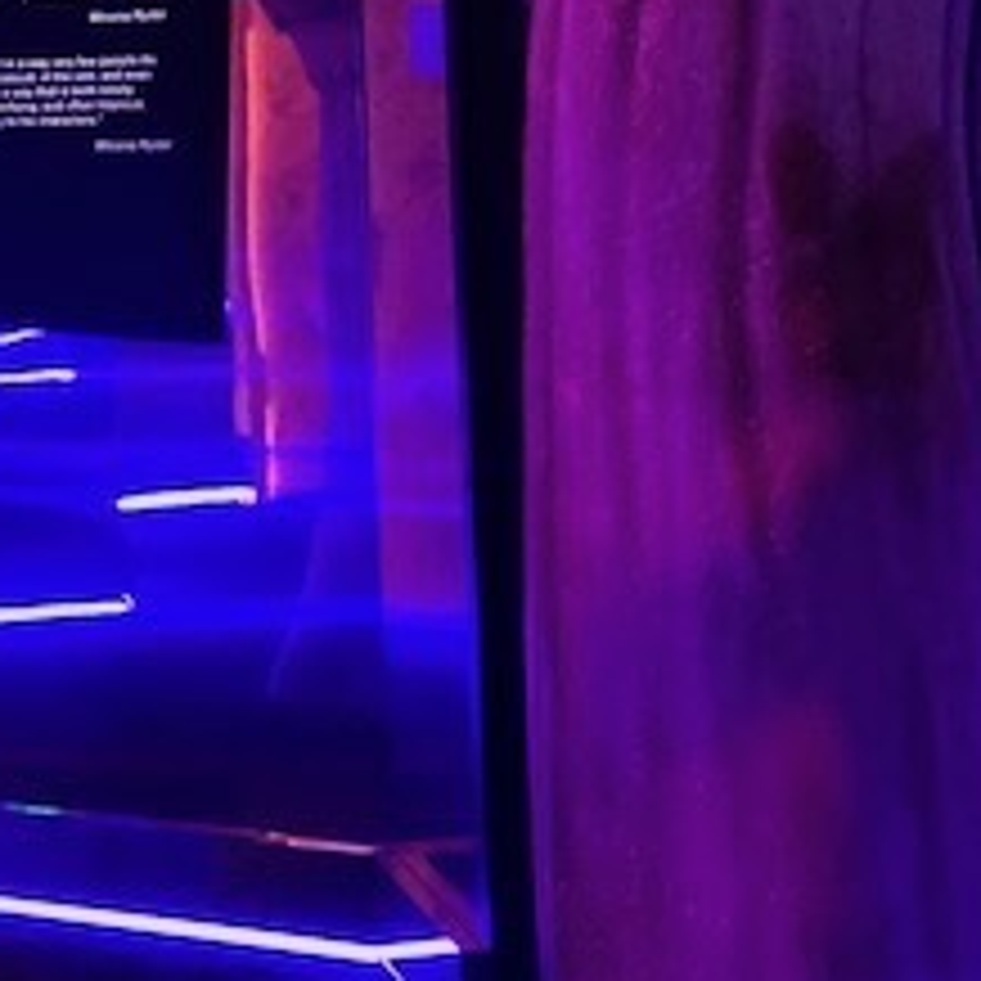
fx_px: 3719
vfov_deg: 14.6
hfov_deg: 12.7
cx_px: -1138
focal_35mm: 116
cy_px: -126
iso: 640
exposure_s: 1/24
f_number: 1.8
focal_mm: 3.99
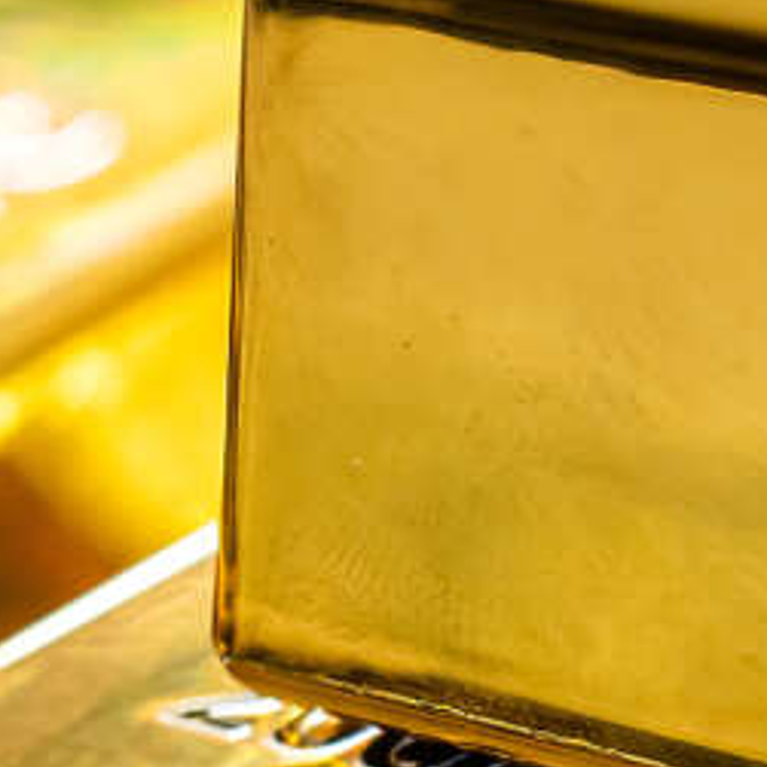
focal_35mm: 303
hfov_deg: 5.8
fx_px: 7596
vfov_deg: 5.6
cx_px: 880
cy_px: 1866
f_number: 7.1
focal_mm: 35
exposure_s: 1/250
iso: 250
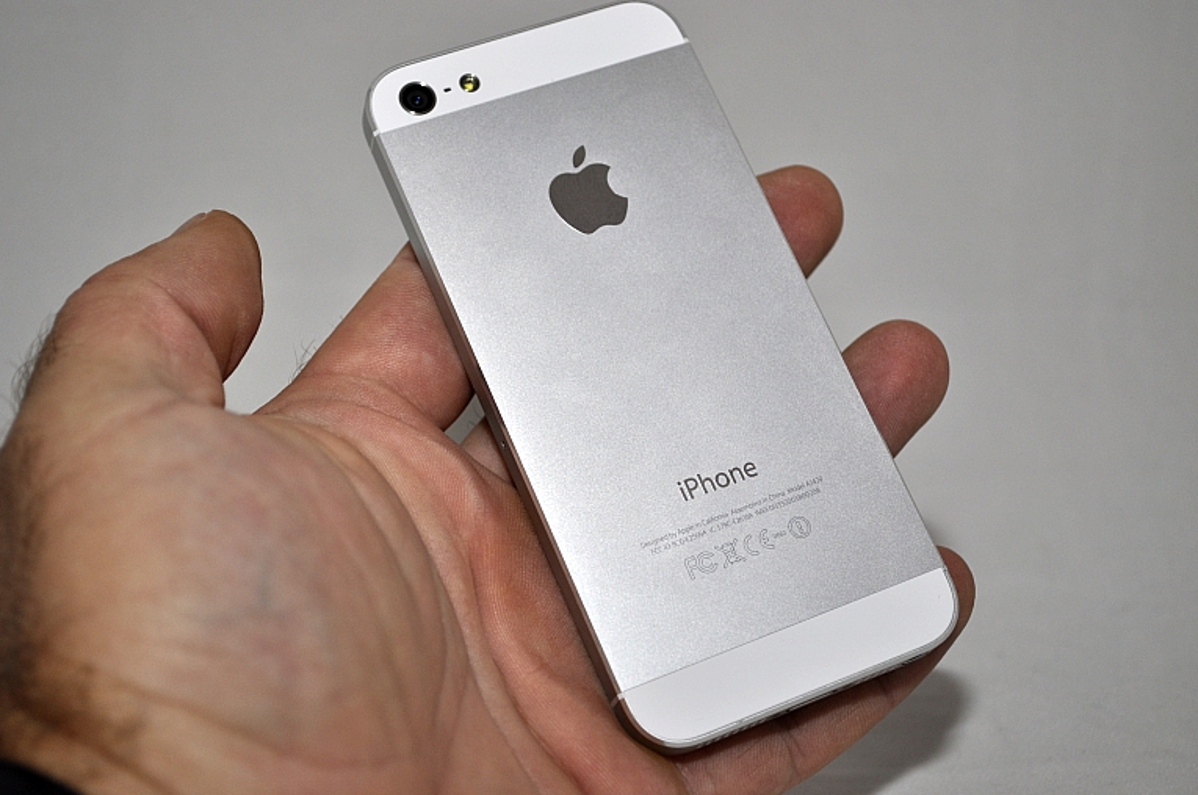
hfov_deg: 29.3
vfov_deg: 19.7
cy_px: 390
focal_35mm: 69
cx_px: 592
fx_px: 2293
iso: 200
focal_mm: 44
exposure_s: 1/60
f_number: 5.3
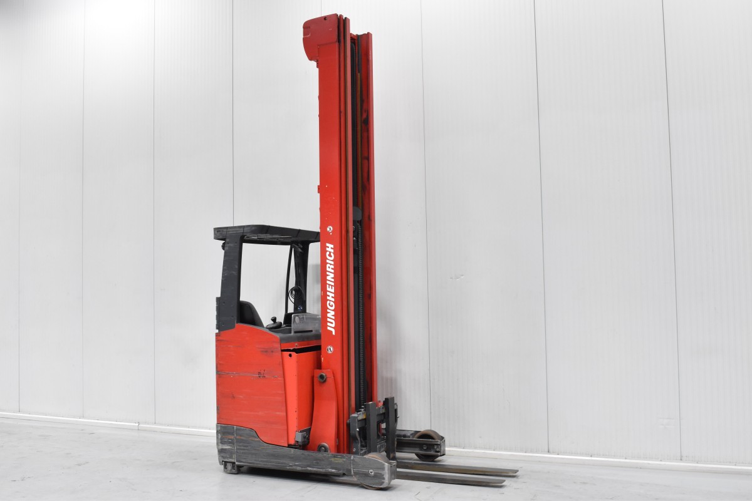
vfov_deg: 36.9
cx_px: 376
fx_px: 752
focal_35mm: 36
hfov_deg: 53.1
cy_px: 250
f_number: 7.1
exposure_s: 1/30
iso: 1600
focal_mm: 24
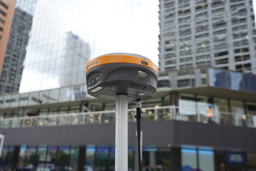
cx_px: 128
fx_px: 245
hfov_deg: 55.1
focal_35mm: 34
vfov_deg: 38.4
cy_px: 86
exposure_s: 1/100
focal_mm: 23
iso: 100
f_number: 5
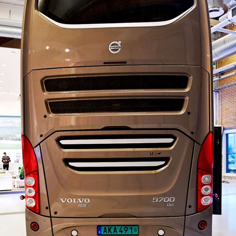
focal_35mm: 31
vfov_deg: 52.5
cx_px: 119
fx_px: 239
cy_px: 128
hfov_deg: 52.5
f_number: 4
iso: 800
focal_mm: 24
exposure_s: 1/60
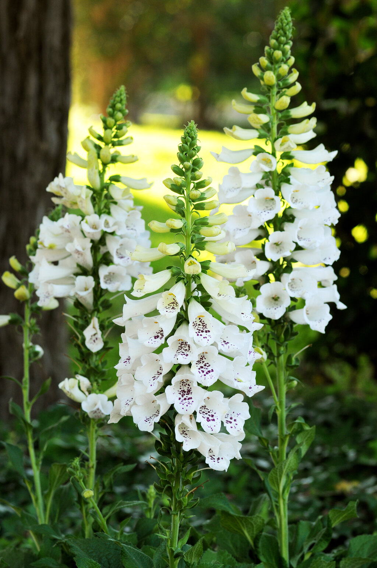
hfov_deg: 8.7
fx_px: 2481
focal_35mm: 158
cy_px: 284
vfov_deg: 13.1
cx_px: 188
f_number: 8
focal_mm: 105
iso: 200
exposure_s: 1/100
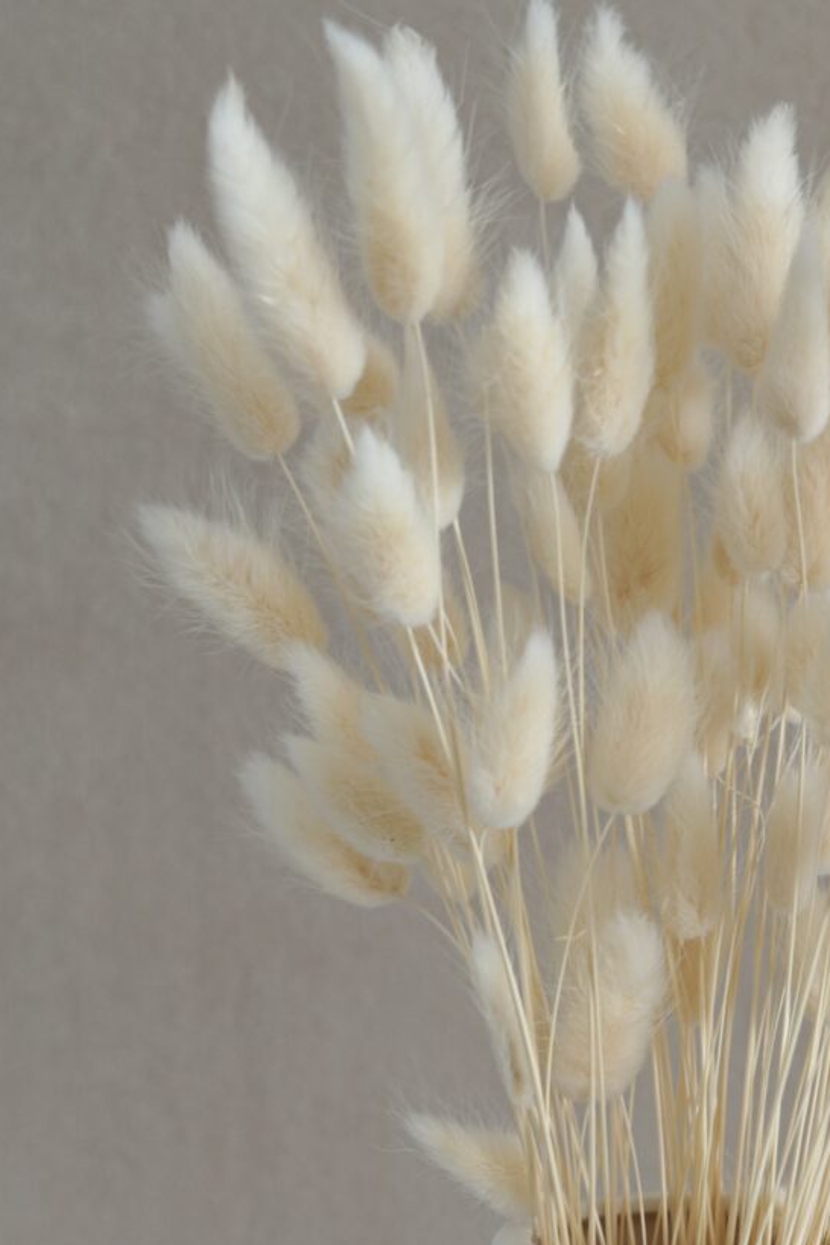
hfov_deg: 10.9
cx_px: 712
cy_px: 1046
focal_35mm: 125
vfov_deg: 16.2
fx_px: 4323
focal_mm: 50
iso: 100
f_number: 3.5
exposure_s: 1/25
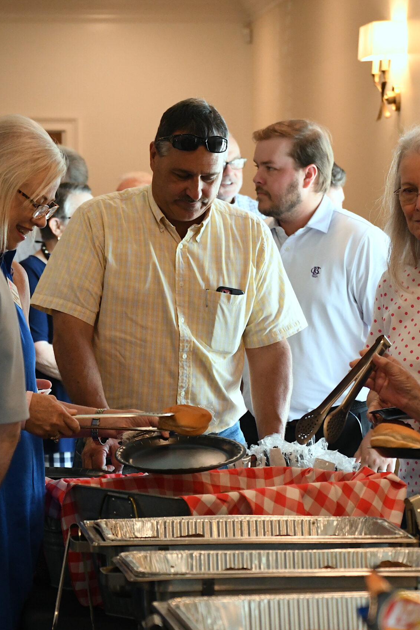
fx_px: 5333
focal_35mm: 305
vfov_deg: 6.8
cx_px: 226
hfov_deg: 4.5
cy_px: 315
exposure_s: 1/200
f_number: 6
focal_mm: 135
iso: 2500
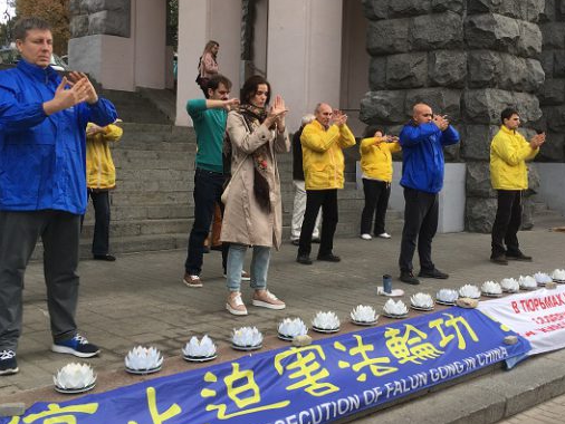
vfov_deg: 32.8
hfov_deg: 42.9
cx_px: 303
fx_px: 719
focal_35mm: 44
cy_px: 171
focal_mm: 4.15
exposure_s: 1/188
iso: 25
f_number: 2.2
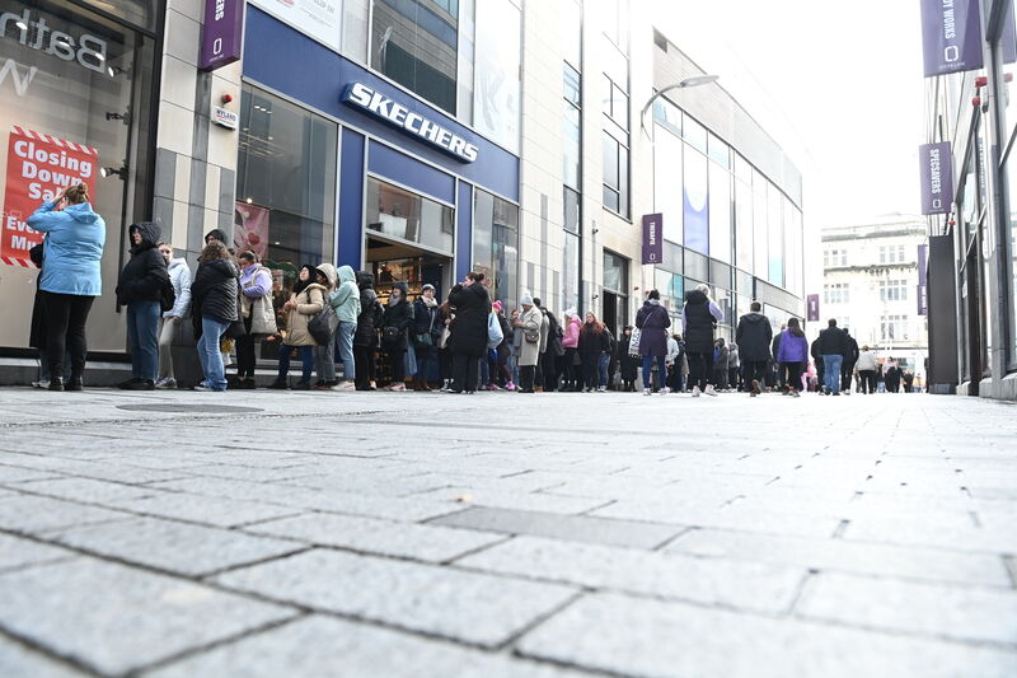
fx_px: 678
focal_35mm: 24
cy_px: 339
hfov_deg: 73.8
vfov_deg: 53.1
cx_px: 508
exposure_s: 1/500
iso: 1000
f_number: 5
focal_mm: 24
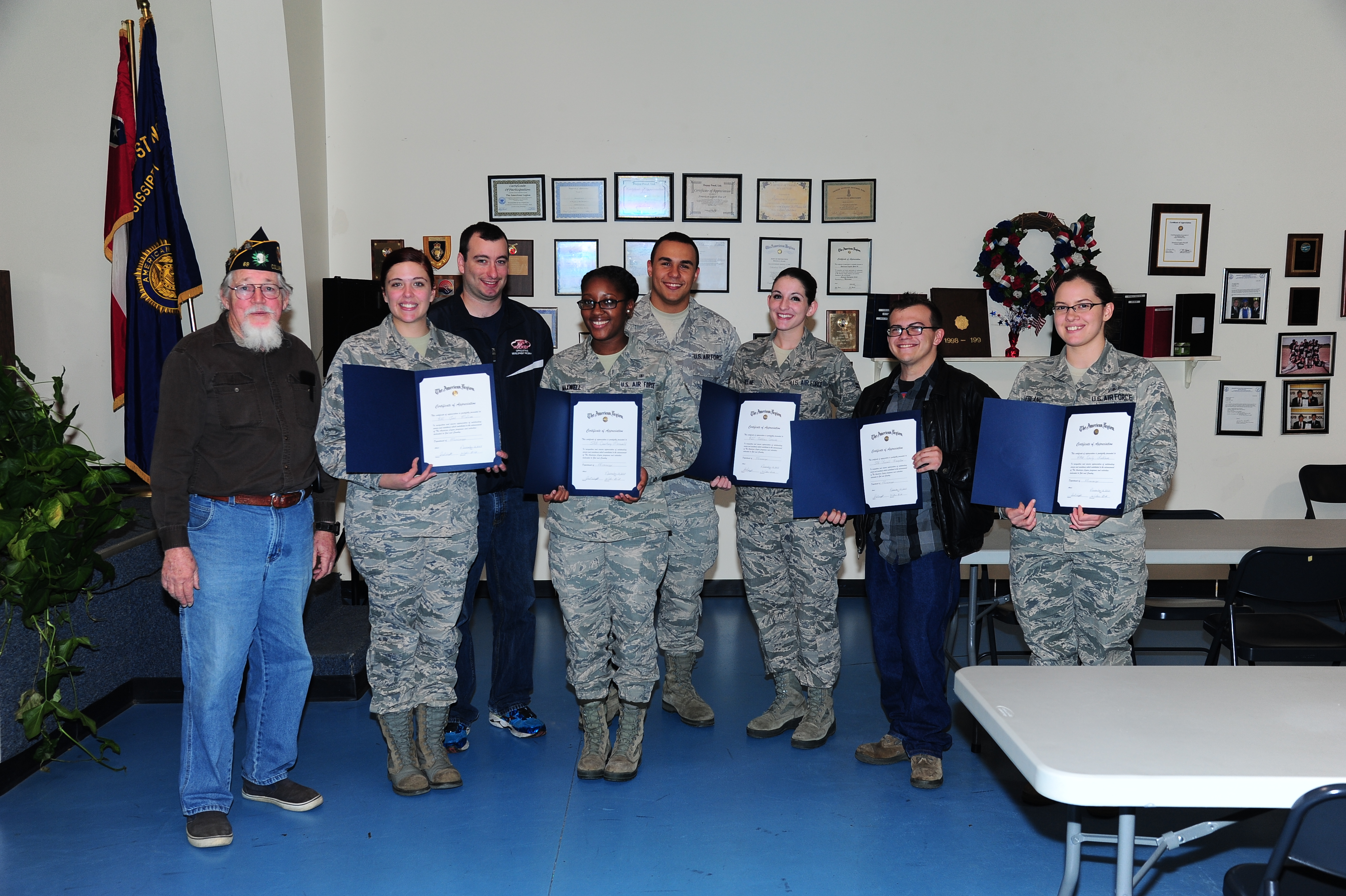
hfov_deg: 54.5
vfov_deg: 37.8
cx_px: 673
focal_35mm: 35
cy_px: 448
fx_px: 1308
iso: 320
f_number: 5.6
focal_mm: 35
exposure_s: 1/60
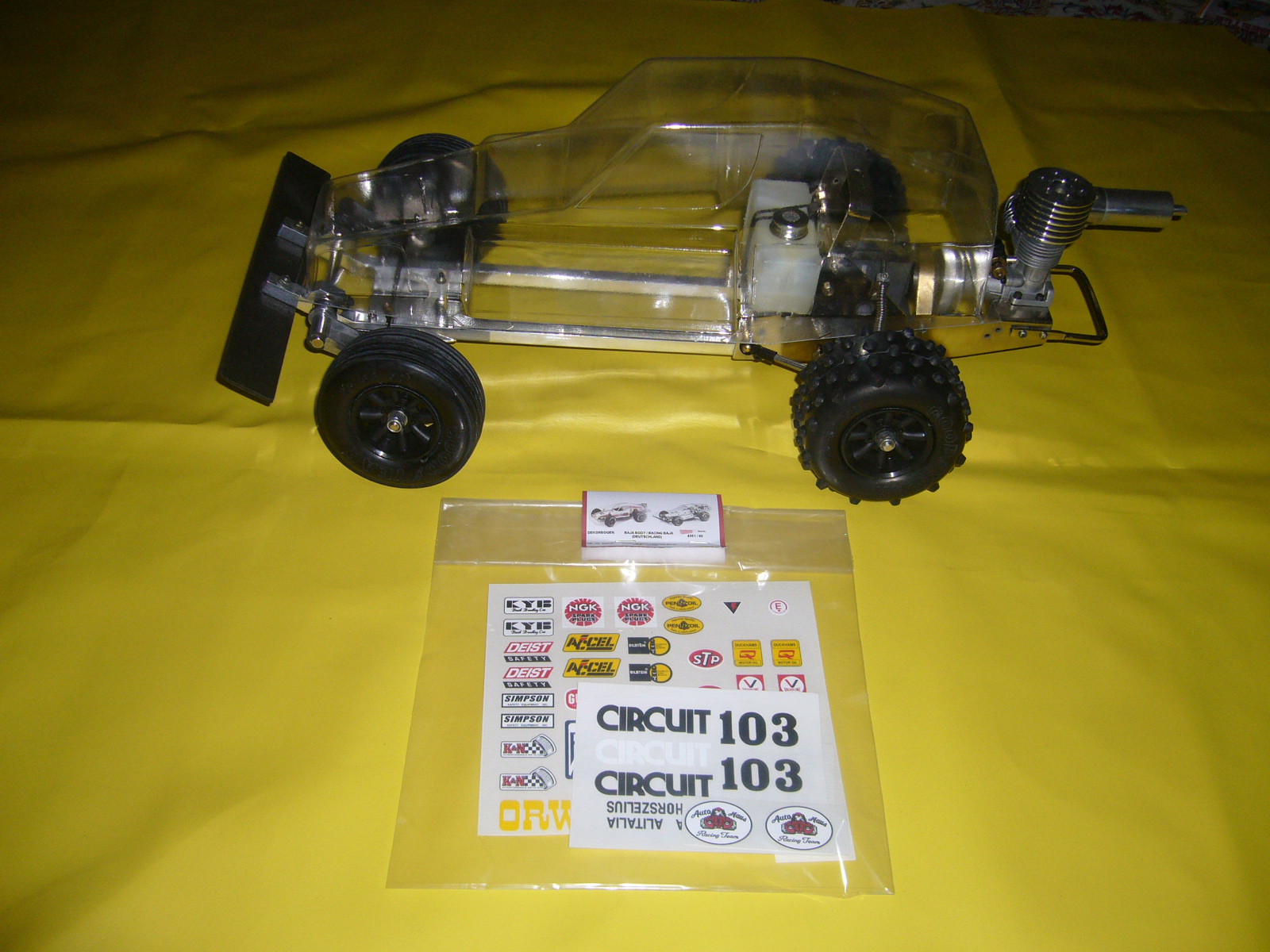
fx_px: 1321
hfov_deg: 51.4
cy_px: 476
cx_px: 635
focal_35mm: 36
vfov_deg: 39.7
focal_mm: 6
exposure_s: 1/60
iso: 100
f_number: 2.9
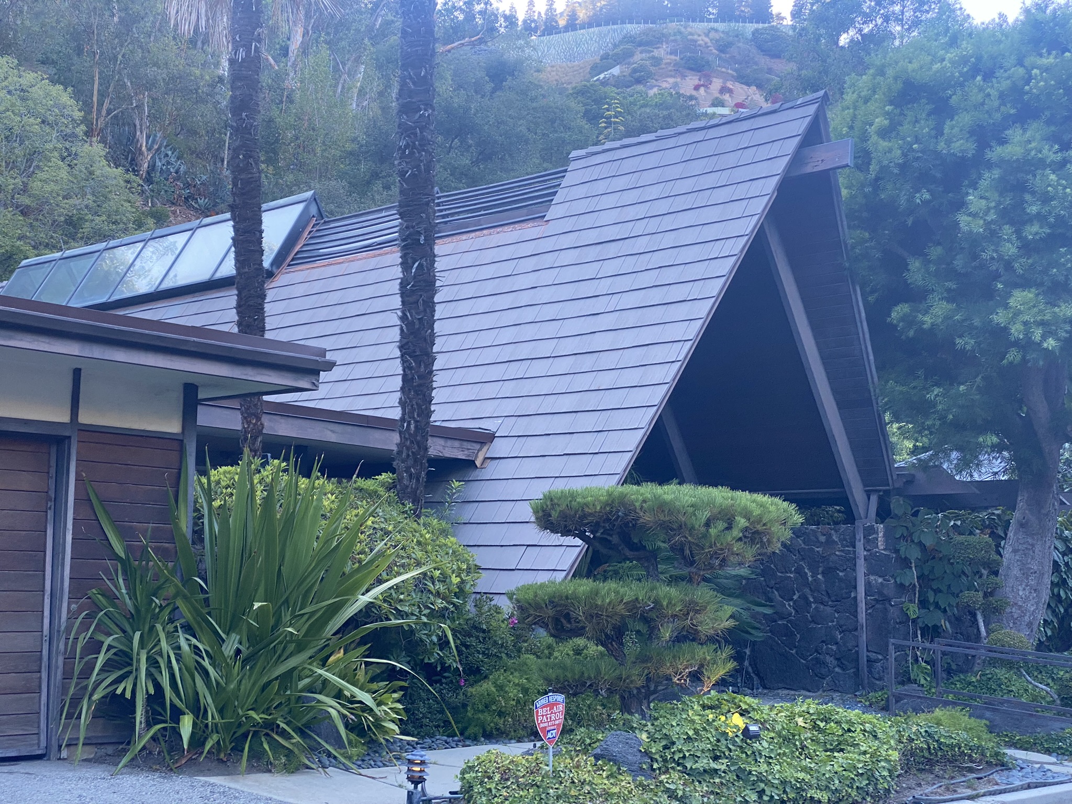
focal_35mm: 52
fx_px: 1610
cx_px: 536
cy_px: 402
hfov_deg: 36.8
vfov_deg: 28.0
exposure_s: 1/122
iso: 25
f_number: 2
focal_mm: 6
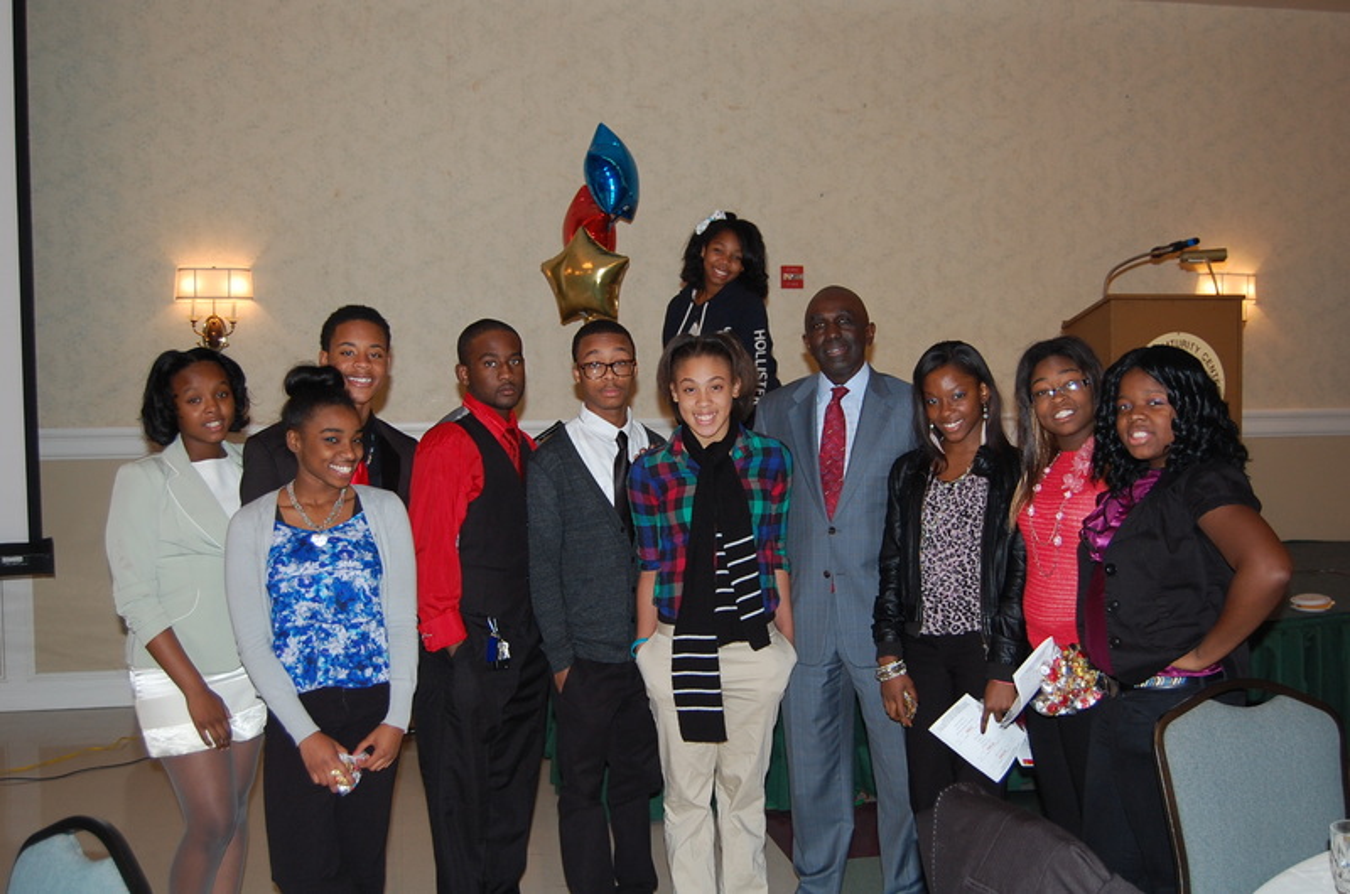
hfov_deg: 49.6
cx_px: 675
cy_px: 447
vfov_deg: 34.1
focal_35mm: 39
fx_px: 1460
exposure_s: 1/60
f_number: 4
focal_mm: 26
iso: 400
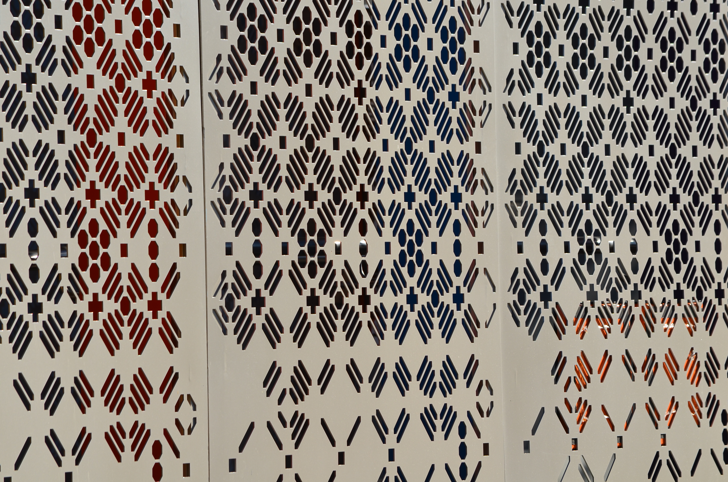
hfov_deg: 6.9
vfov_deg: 4.6
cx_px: 364
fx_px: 6054
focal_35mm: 300
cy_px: 241
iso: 125
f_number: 11
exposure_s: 1/125
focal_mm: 200
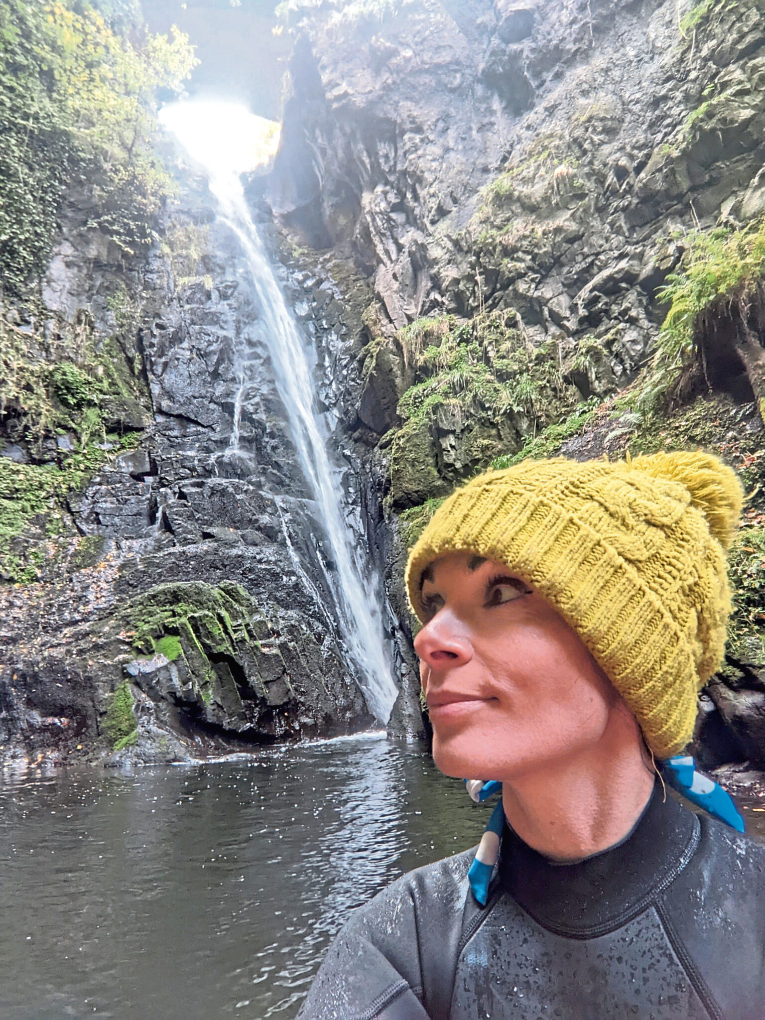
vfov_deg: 71.6
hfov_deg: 56.8
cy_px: 510
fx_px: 707
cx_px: 382
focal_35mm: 24
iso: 45
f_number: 2
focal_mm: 2.51
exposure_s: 1/33.3
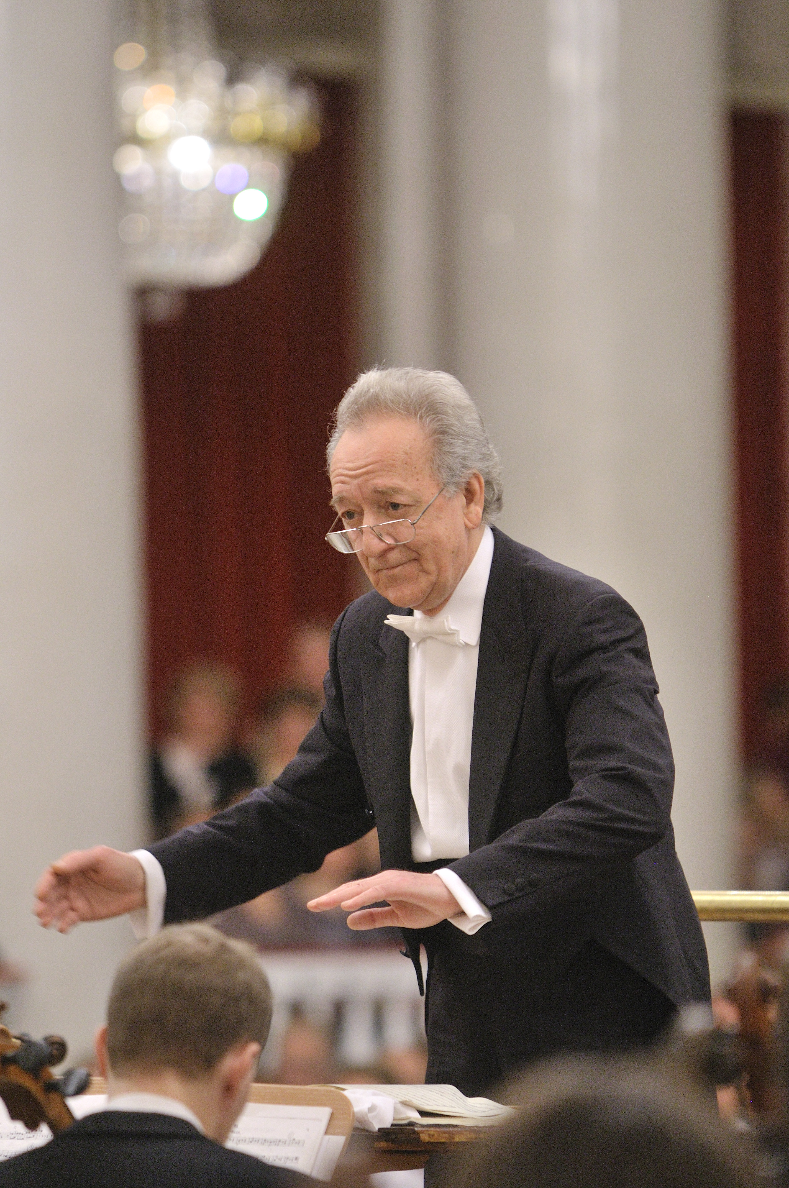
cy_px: 594
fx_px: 9887
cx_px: 394
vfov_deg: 6.9
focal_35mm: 300
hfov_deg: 4.6
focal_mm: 200
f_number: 2.8
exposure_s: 1/80
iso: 1000
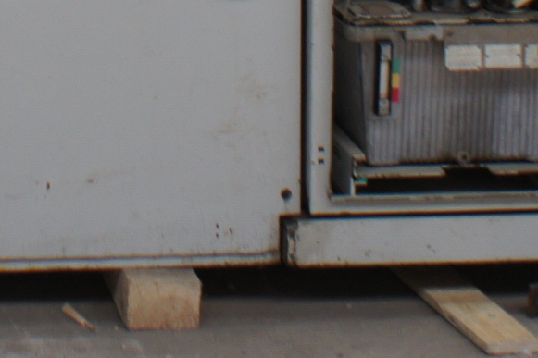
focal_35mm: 138
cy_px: -477
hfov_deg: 14.4
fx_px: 2062
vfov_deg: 9.0
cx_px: -119
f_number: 3.5
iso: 200
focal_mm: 16
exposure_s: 1/40
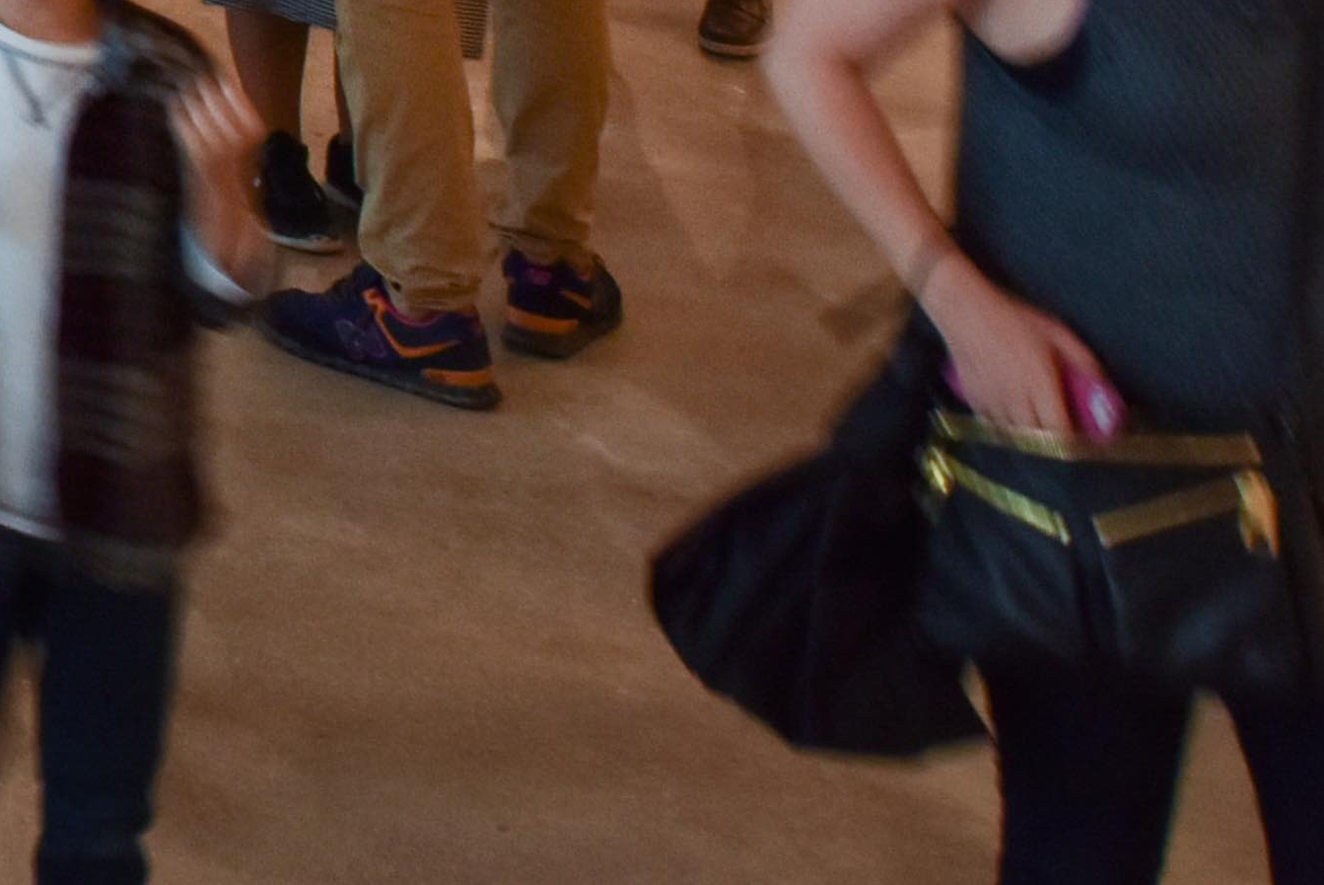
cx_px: -2125
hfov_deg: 12.0
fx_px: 4636
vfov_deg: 9.4
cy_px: -1395
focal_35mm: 126
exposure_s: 1/15
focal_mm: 23
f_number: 11
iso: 640
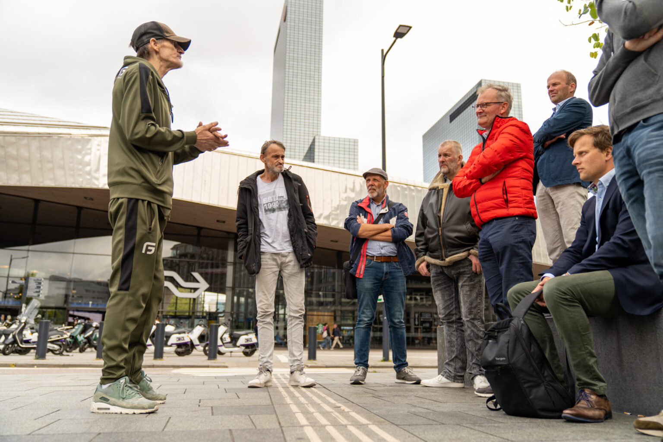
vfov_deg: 43.6
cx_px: 332
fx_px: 552
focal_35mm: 30
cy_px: 221
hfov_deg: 61.9
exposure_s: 1/500
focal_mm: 30
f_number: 2.8
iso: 100
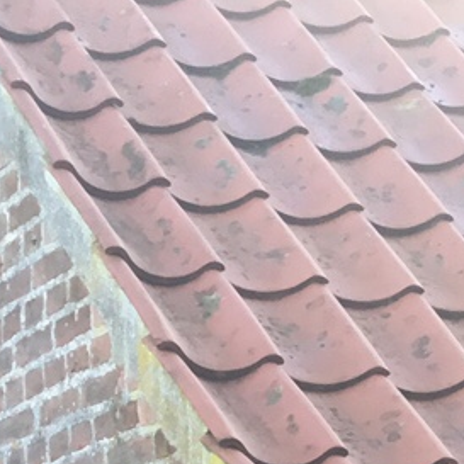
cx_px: 801
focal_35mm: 164
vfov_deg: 10.1
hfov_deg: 10.1
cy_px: 846
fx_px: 2487
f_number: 2.4
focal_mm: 3.3
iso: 25
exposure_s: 1/50
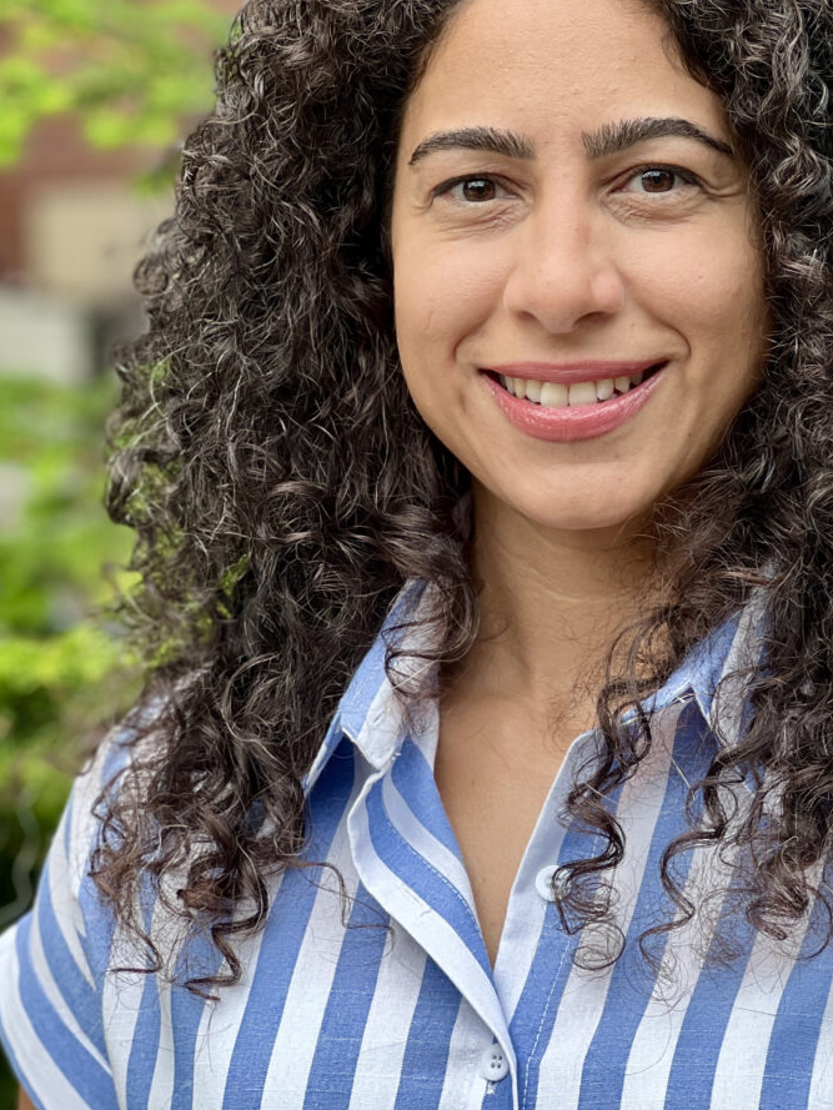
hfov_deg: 11.1
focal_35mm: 133
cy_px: 546
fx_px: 4266
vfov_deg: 14.8
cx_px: 651
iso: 40
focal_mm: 9
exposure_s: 1/121
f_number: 2.8
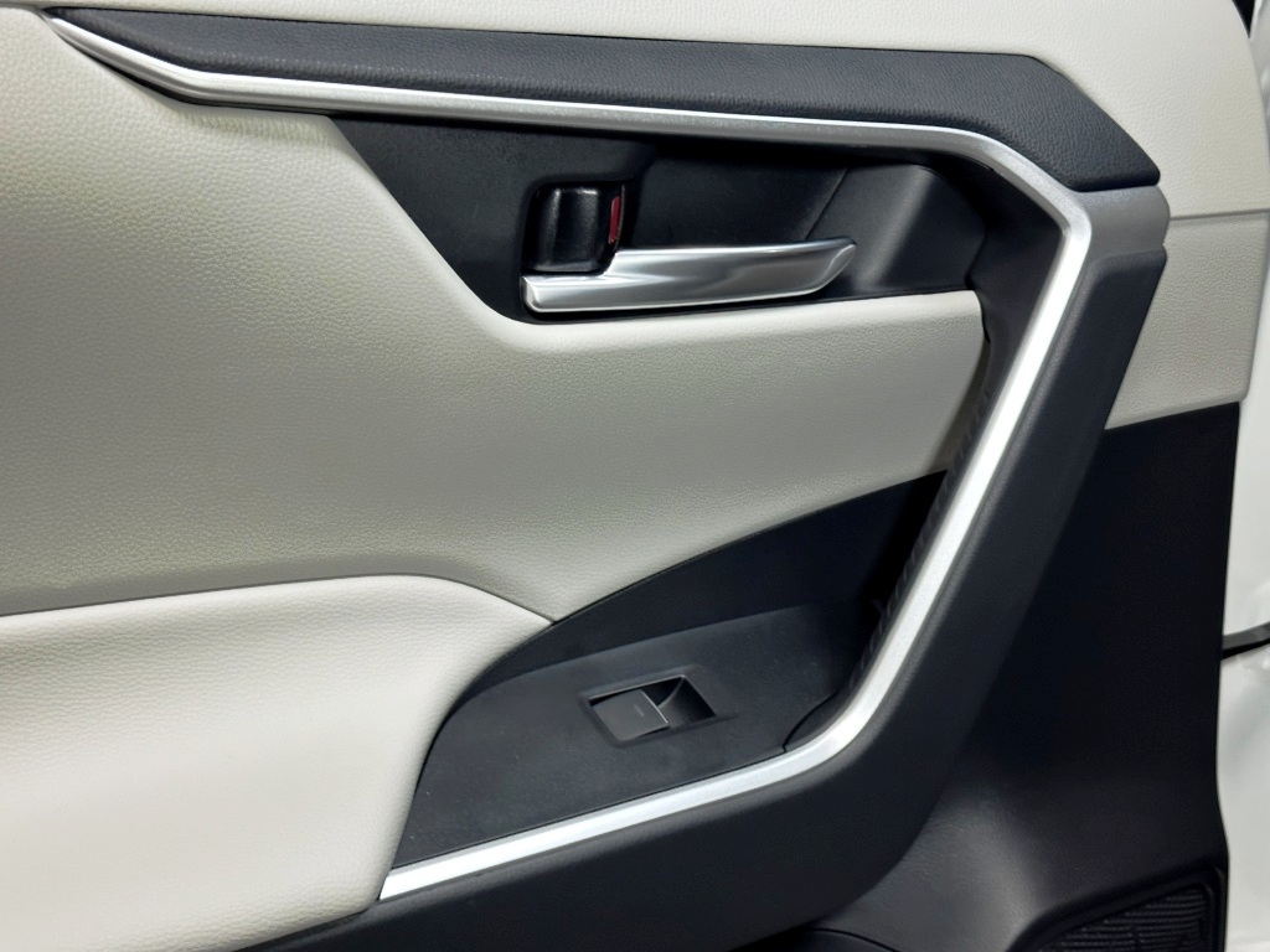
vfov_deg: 30.3
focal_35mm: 48
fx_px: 1761
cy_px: 476
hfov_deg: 39.7
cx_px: 635
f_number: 1.78
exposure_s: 1/40
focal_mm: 6.86
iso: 250
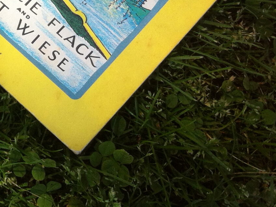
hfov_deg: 17.0
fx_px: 845
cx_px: -126
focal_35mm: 106
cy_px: -71
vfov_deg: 13.4
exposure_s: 1/437
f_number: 2.8
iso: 80
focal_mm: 3.85
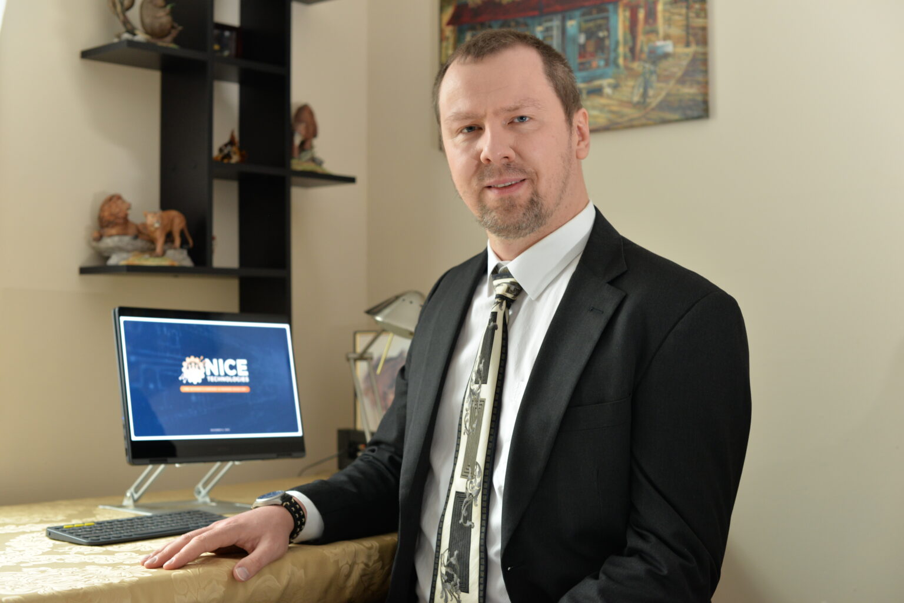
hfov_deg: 39.6
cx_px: 452
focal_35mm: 50
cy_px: 302
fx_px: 1255
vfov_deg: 27.0
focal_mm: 50
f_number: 4
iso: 800
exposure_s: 1/60
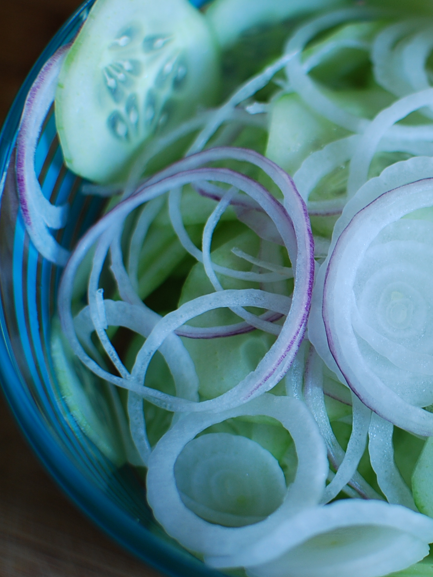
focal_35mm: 81
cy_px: 300
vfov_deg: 24.2
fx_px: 1346
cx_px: 395
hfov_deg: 18.0
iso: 200
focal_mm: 35
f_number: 2.8
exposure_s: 1/30
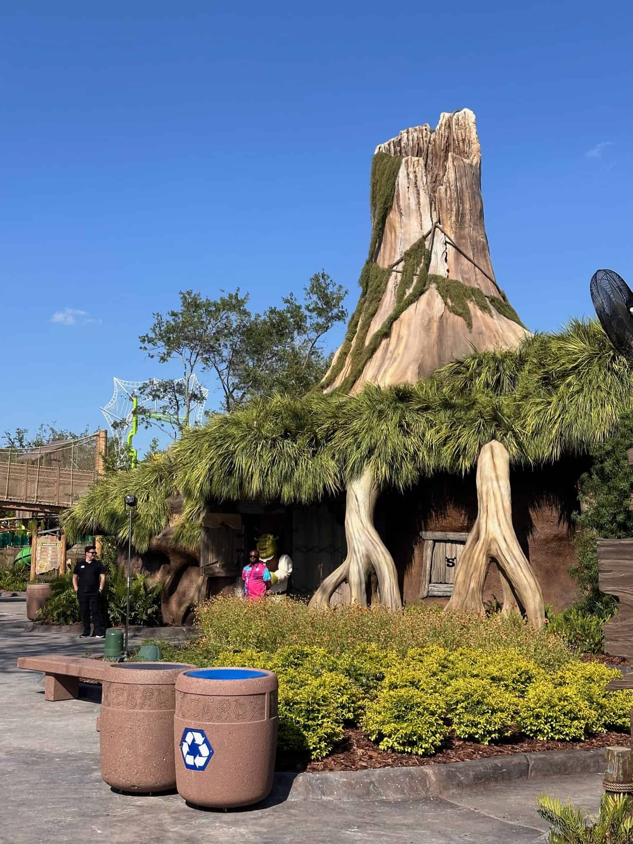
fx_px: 1170
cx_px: 316
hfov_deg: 30.3
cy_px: 422
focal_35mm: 48
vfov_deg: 39.7
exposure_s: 1/4184
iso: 64
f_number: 1.78
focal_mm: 6.86
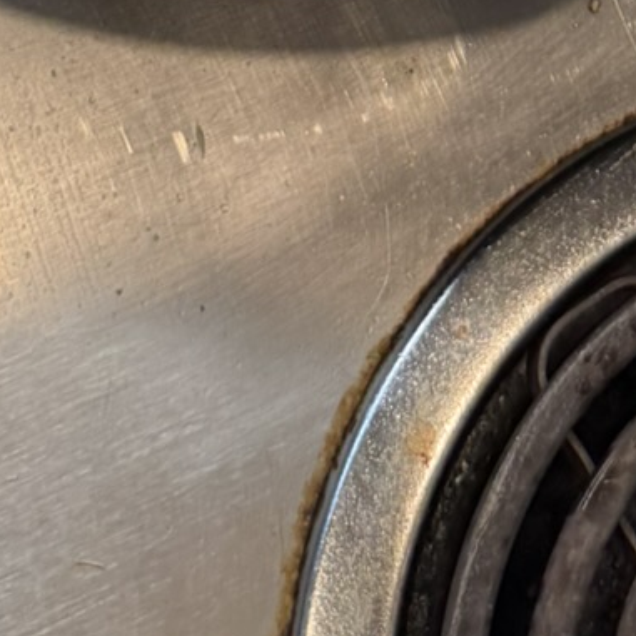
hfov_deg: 15.3
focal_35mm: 114
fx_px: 2370
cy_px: -676
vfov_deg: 13.0
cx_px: 392
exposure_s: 1/120
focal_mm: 6.76
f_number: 1.78
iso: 160
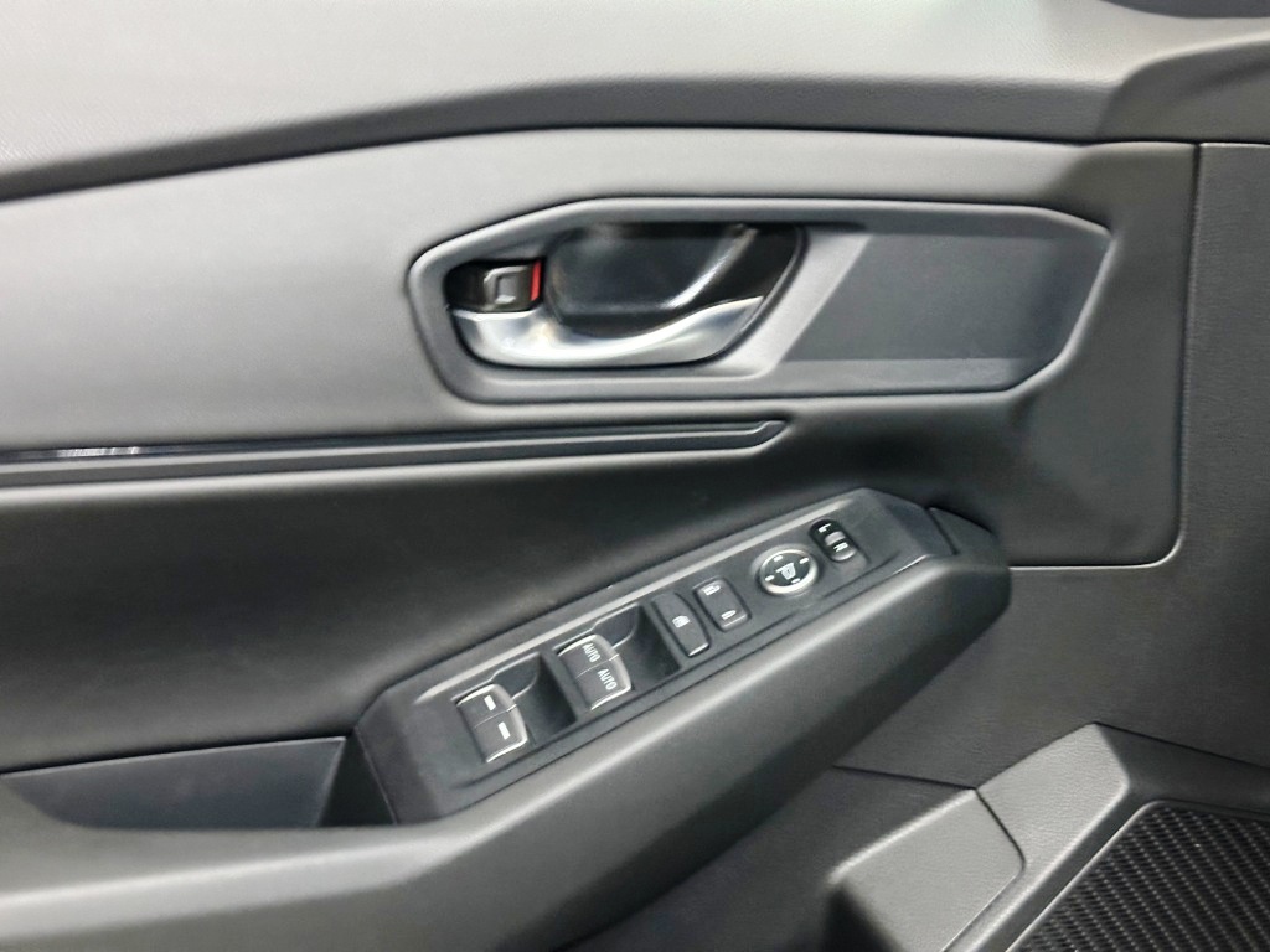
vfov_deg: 30.3
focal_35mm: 48
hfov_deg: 39.7
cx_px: 635
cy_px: 476
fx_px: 1761
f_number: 1.78
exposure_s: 1/30
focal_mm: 6.86
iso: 640
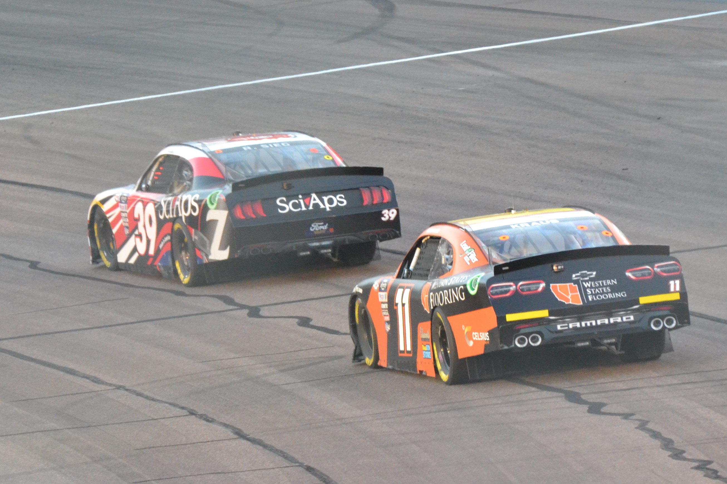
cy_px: 242
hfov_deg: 6.5
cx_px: 364
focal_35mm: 315
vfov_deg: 4.4
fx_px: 6360
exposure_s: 1/500
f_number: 5.3
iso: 2500
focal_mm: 210
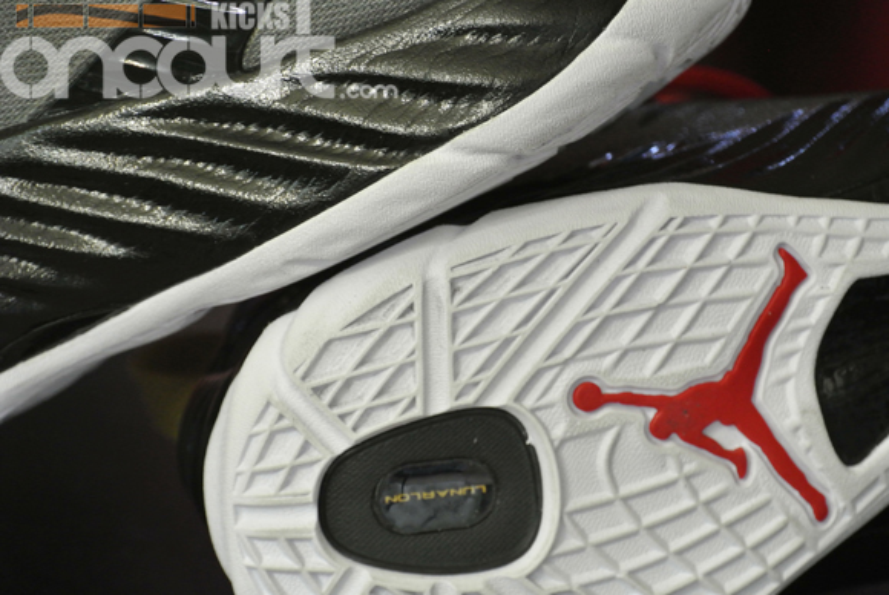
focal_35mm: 208
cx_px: 444
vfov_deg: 6.6
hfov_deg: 9.9
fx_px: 5141
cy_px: 298
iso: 800
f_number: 4.8
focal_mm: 77.1
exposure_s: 1/30
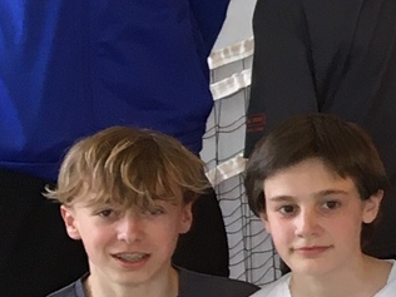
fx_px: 2116
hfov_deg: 9.4
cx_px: 989
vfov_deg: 8.0
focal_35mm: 185
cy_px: 194
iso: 32
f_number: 2.2
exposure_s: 1/33
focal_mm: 4.15
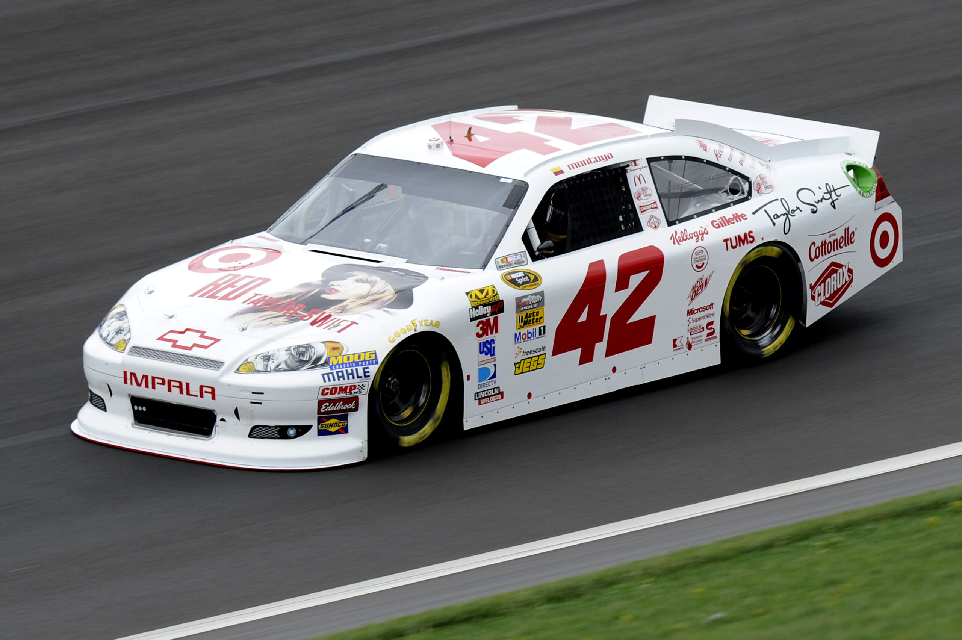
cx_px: 481
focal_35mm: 300
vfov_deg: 4.6
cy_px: 320
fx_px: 8011
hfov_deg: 6.9
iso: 400
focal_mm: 300
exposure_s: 1/800
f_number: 5.6
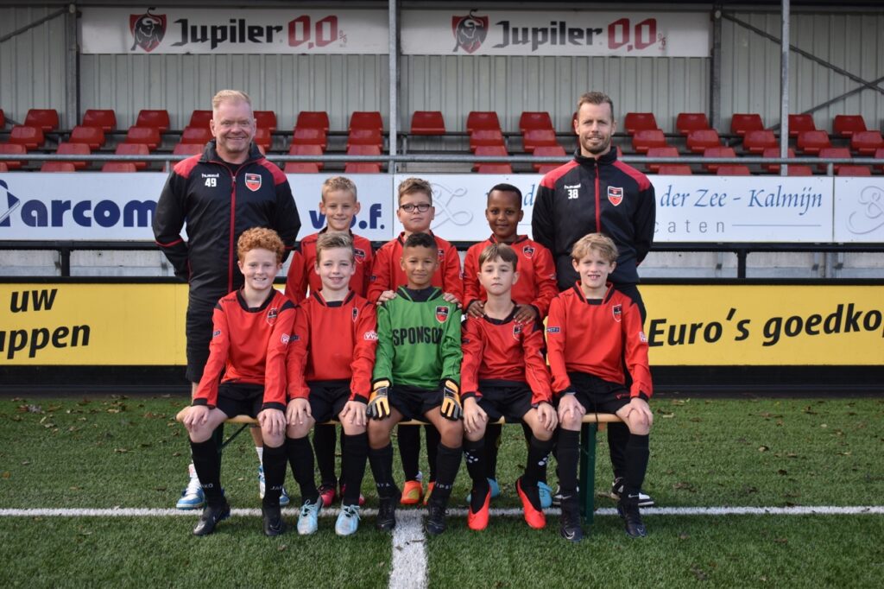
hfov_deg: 38.9
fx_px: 1252
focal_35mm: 51
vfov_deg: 26.5
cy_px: 294
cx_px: 442
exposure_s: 1/320
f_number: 4.5
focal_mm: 34
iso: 220
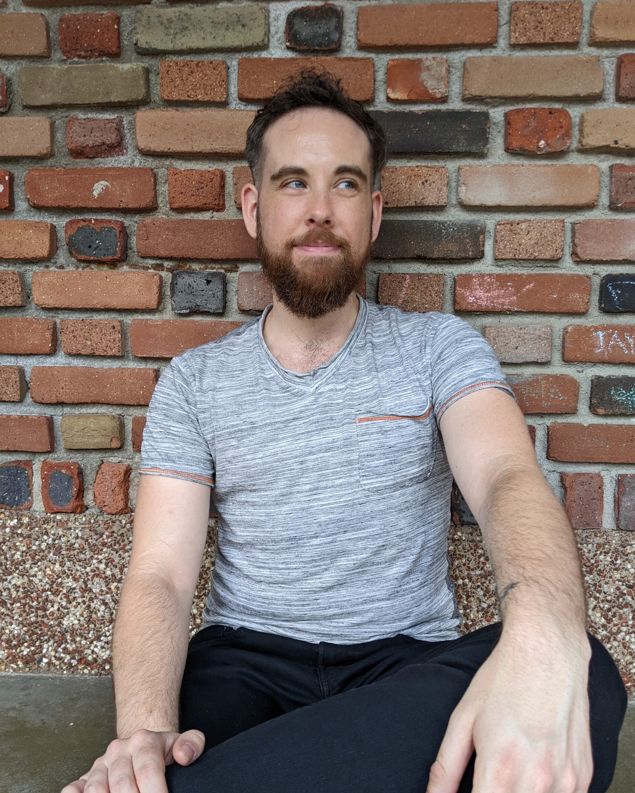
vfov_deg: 60.4
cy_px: 421
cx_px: 315
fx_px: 681
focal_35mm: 29
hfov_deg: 50.0
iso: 60
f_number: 1.8
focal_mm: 4.44
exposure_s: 1/97.4
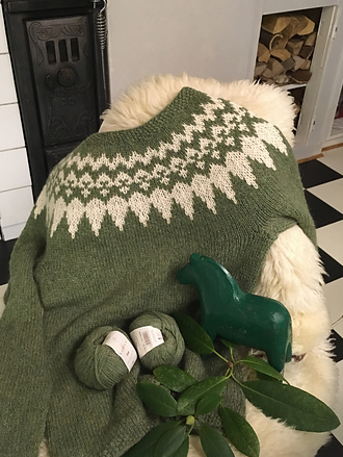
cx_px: 155
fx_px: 435
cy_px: 208
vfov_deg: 55.2
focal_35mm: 33
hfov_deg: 43.0
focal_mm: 4.15
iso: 250
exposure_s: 1/17
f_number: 2.2
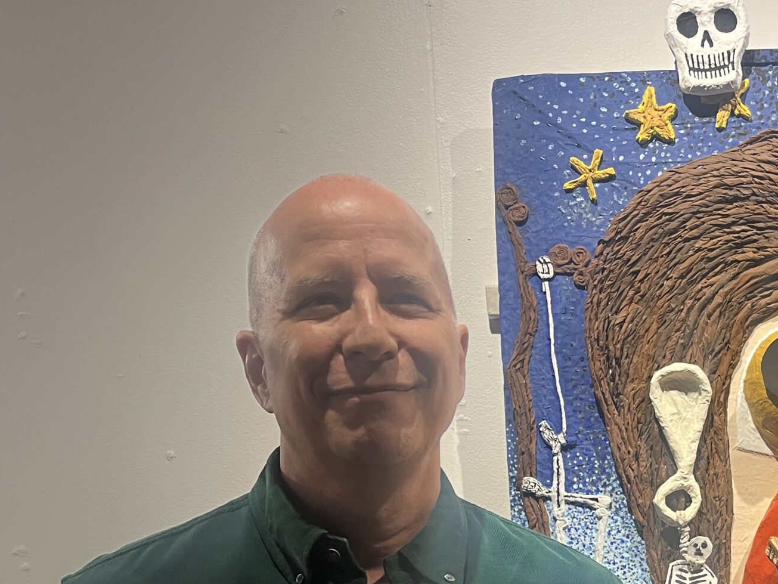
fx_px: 1146
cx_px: 656
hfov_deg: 35.9
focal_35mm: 51
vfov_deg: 27.2
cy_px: 564
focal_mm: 5.1
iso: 80
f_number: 1.6
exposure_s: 1/60
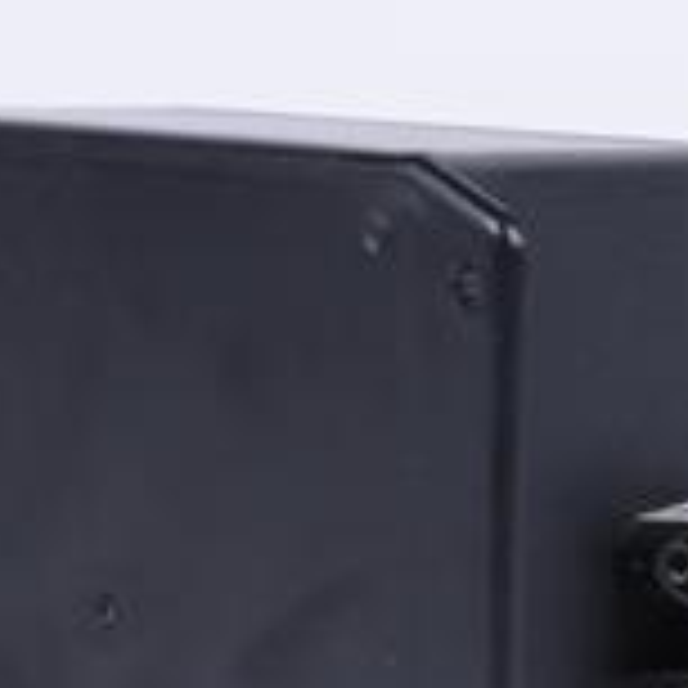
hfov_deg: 4.4
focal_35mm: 399
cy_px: 555
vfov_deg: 4.4
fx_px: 8972
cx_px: 450
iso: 200
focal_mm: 80
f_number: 11
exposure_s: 1/200
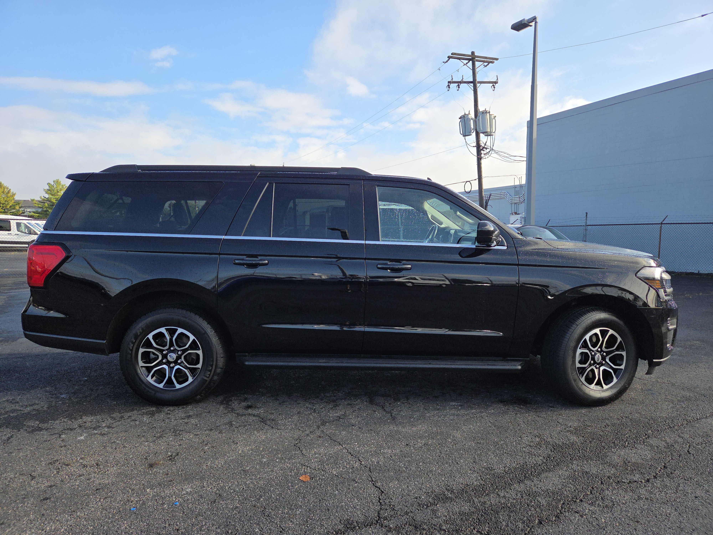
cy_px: 268
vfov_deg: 58.9
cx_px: 356
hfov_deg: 73.9
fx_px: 474
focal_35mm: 23
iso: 80
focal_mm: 5.4
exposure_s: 1/2635
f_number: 1.8
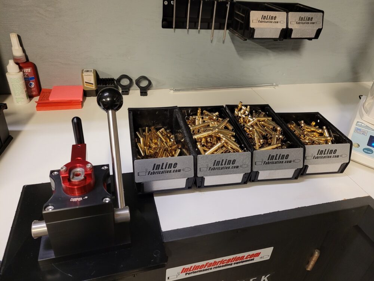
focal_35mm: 26
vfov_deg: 53.1
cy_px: 140
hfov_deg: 67.3
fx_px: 281
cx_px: 187
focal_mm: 5.4
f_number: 1.8
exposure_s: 1/40
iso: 320
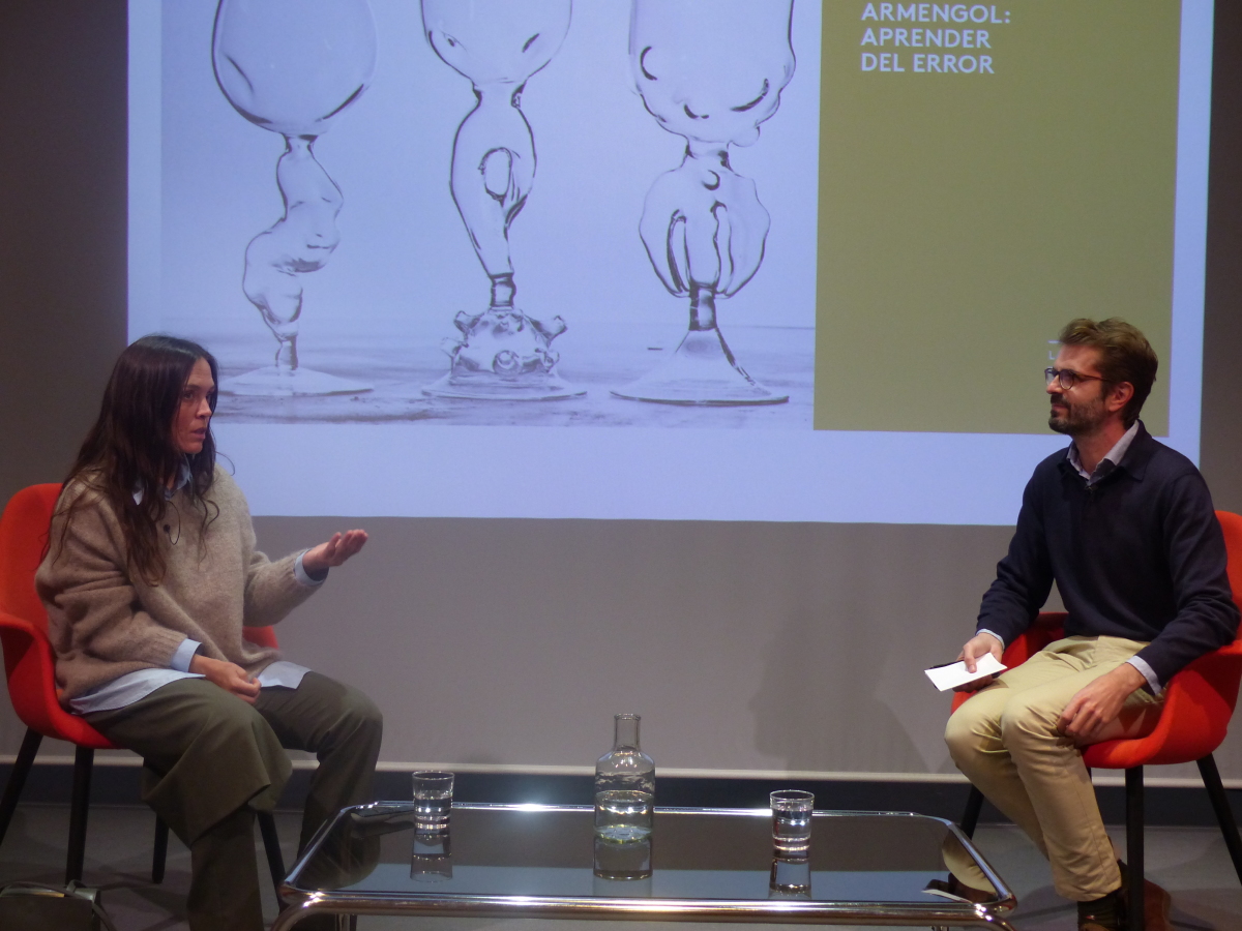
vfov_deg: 28.0
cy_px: 466
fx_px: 1866
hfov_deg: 36.8
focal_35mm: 52
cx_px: 621
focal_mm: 9.4
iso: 250
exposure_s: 1/60
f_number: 2.8
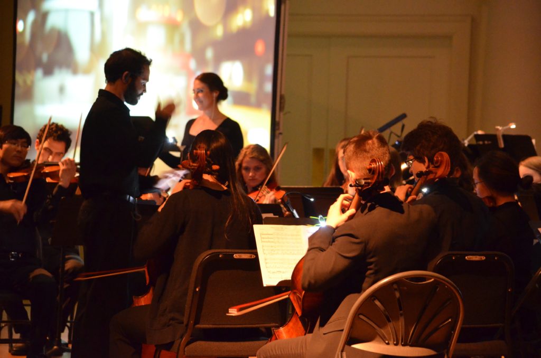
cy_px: 179
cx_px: 270
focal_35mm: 153
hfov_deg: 13.4
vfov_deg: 8.9
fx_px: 2294
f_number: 4.8
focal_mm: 102
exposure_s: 1/13
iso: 4000
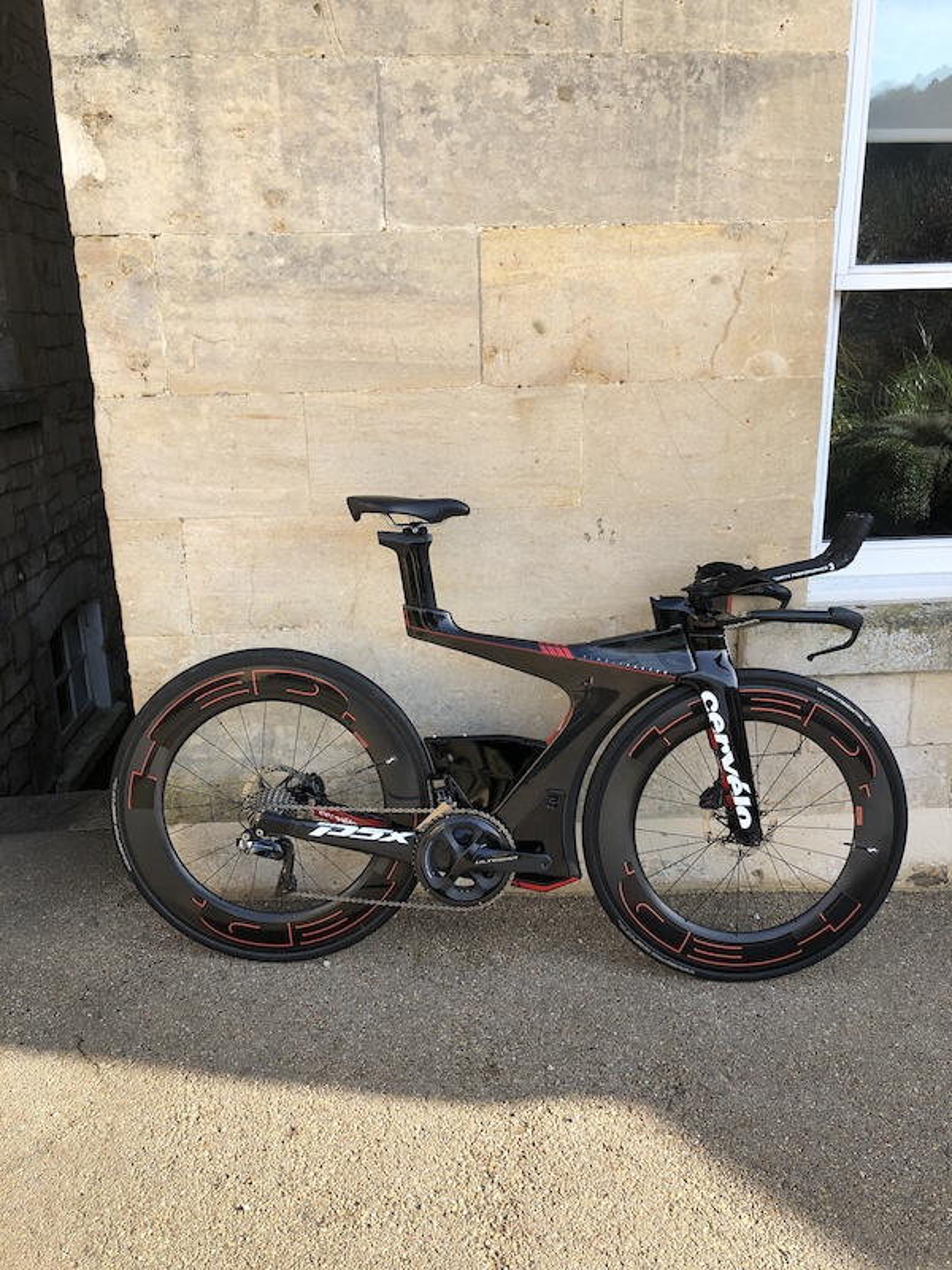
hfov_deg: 49.7
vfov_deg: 63.4
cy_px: 635
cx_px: 476
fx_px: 1027
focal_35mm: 28
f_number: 1.8
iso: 20
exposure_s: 1/384
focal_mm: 4
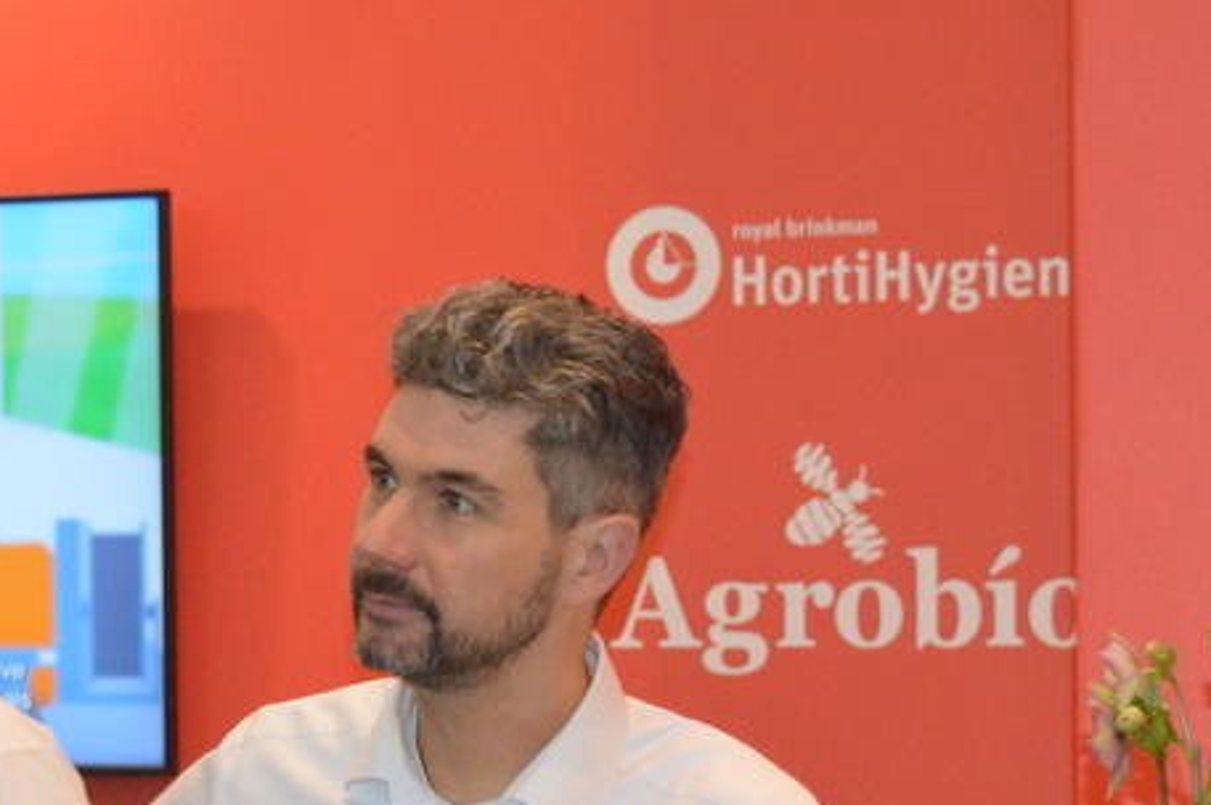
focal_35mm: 143
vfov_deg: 9.5
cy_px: 679
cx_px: 201
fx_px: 4807
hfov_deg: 14.3
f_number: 4.5
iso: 1000
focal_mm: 34
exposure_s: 1/200
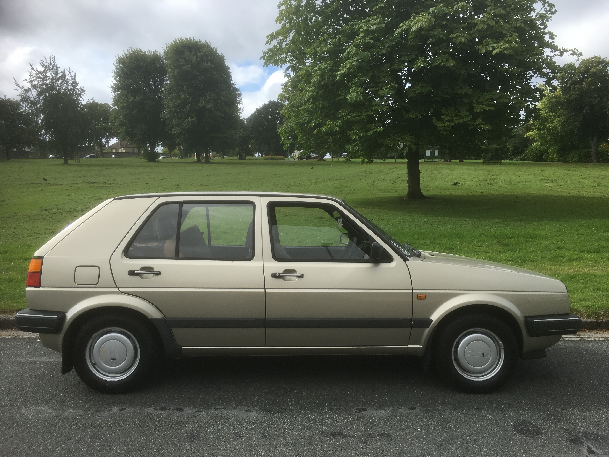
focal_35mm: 29
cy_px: 228
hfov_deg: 61.7
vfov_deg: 48.2
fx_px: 510
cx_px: 304
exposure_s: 1/1083
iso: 25
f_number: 2.2
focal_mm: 4.15
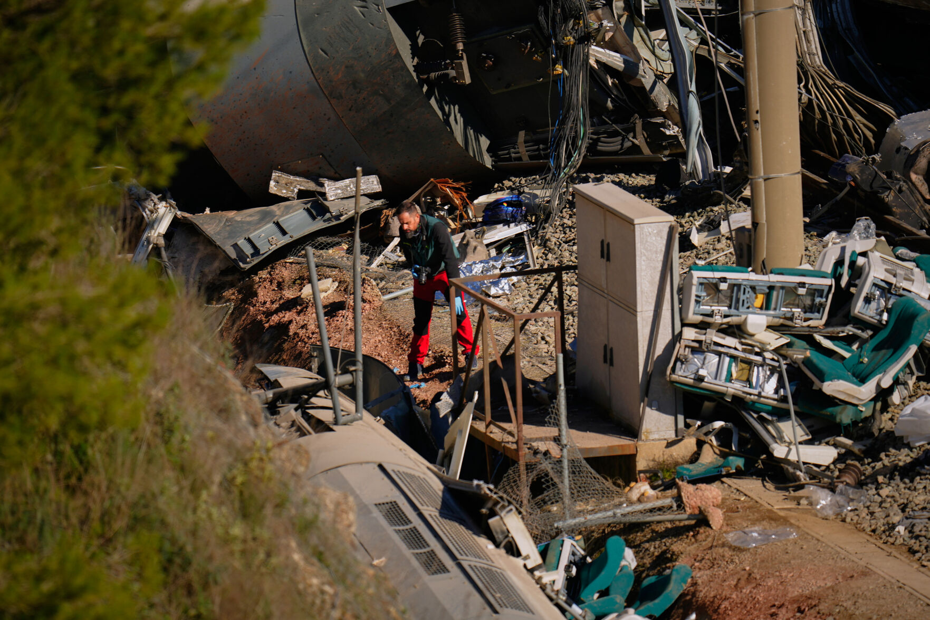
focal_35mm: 600
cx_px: 465
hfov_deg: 3.4
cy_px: 310
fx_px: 15497
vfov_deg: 2.3
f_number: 2.8
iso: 50
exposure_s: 1/1600
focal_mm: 400
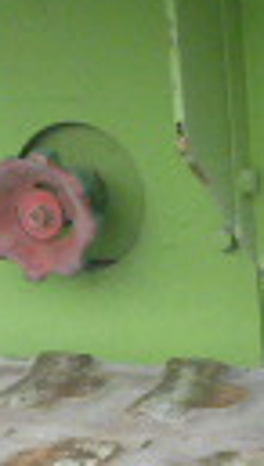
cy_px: 553
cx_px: -40
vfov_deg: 15.3
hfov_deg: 8.9
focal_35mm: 135
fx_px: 1672
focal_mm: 4.5
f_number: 3.9
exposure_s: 1/60
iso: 250
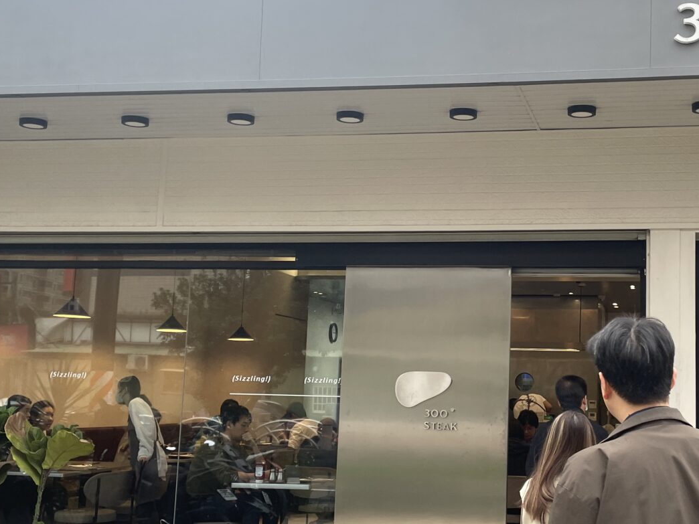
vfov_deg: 28.6
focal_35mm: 51
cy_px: 267
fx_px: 1030
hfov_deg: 37.2
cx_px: 444
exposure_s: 1/121
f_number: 1.6
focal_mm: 4.2
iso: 50
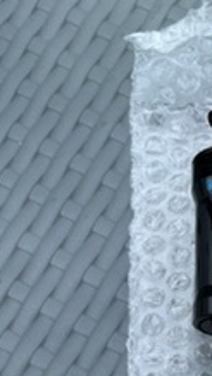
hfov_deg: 13.5
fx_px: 828
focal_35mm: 83
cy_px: 424
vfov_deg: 23.8
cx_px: 350
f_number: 1.5
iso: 50
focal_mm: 5.7
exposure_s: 1/1238
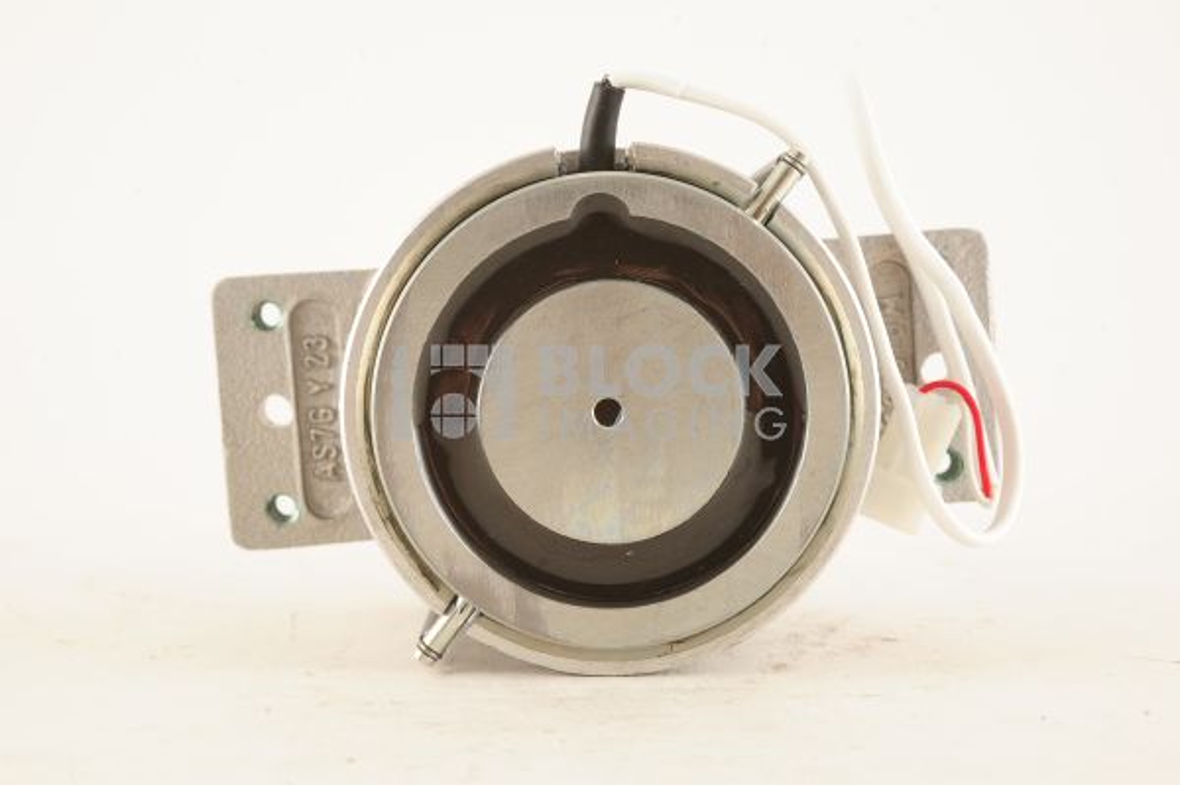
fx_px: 1638
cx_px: 590
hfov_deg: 39.6
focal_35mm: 50
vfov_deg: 26.9
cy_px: 392
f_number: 13
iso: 1600
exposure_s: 1/160
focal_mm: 50
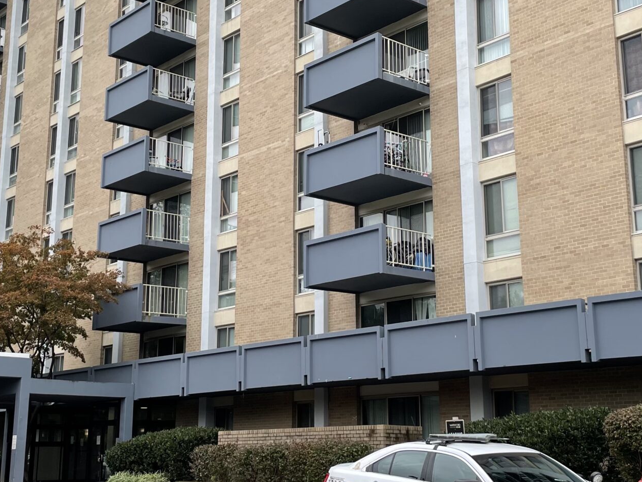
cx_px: 297
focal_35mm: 53
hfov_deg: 36.2
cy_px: 208
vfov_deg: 27.5
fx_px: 983
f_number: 1.6
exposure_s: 1/500
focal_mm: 4.2
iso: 32
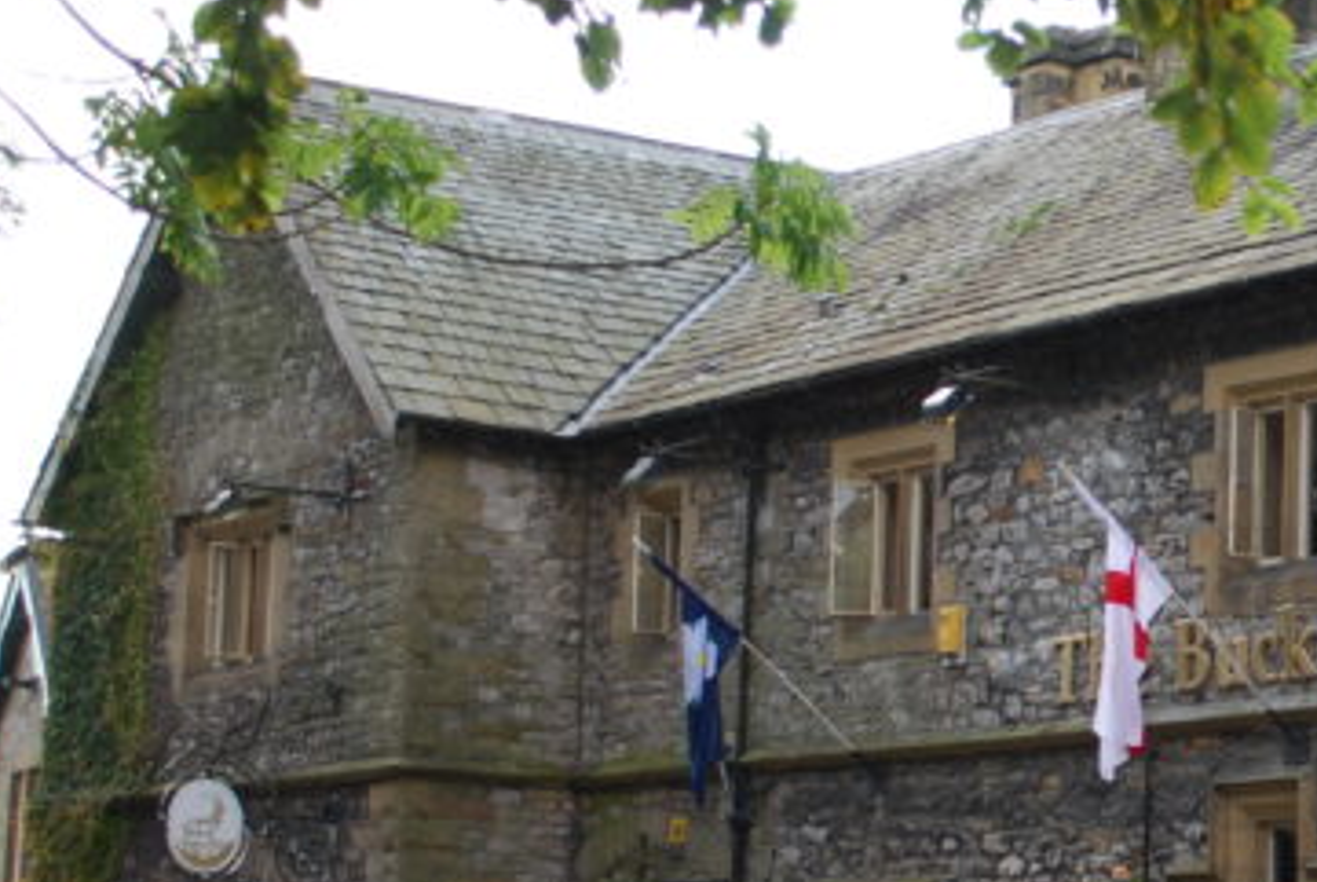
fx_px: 4029
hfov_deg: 17.9
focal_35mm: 110
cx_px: 1452
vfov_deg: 12.5
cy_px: 542
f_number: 4.5
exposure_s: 1/125
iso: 100
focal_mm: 28
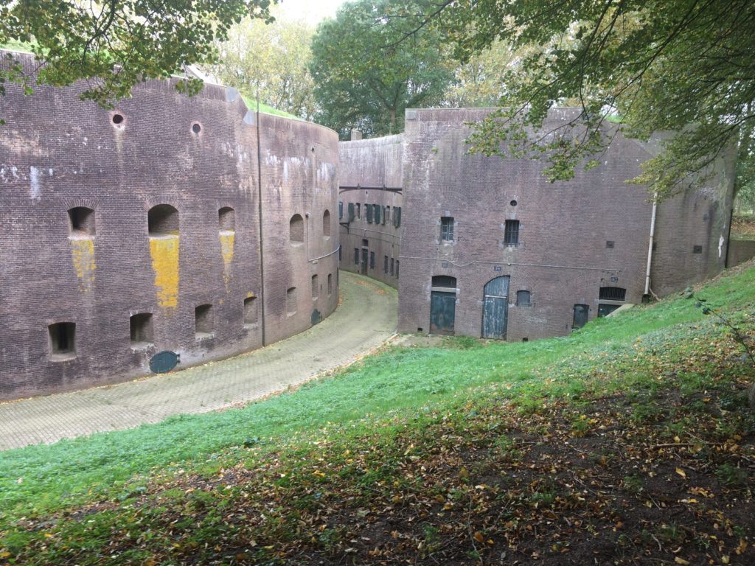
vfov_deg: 48.2
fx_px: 633
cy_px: 283
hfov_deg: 61.7
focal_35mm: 29
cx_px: 378
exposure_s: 1/100
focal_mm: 4.15
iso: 40
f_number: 2.2
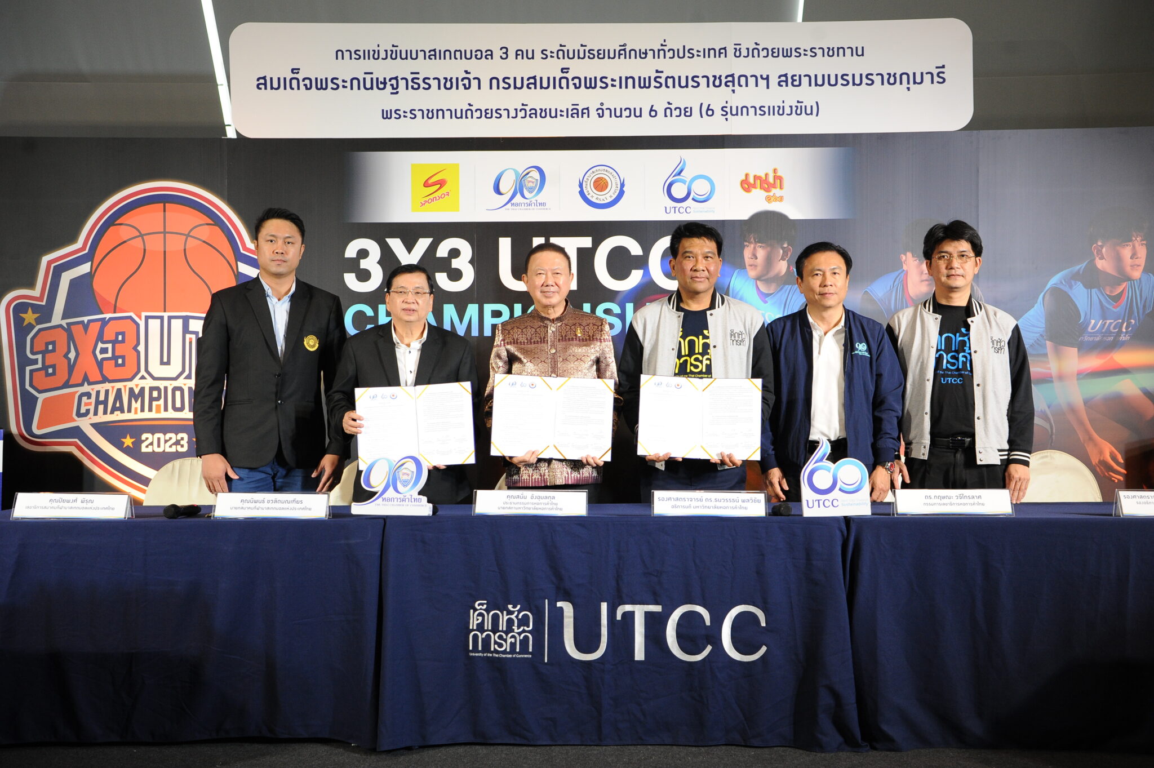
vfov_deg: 33.4
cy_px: 384
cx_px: 577
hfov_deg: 48.5
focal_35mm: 40
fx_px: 1281
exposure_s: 1/200
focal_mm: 40
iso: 1600
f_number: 5.6
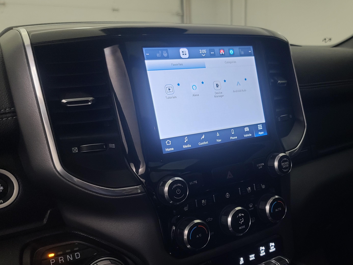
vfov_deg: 39.3
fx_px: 367
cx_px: 210
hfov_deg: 51.1
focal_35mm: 36
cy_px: 169
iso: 160
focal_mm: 7
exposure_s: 1/60
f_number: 1.8
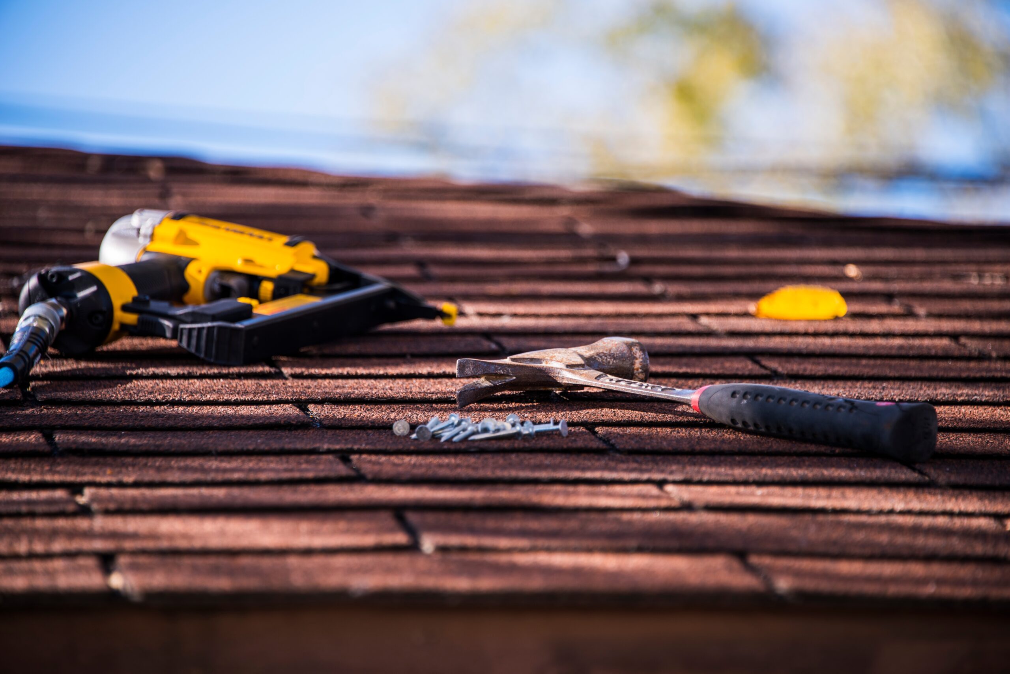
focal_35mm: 300
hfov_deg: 6.9
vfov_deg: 4.6
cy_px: 337
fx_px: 8420
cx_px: 505
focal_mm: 300
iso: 64
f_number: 5.6
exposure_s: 1/100
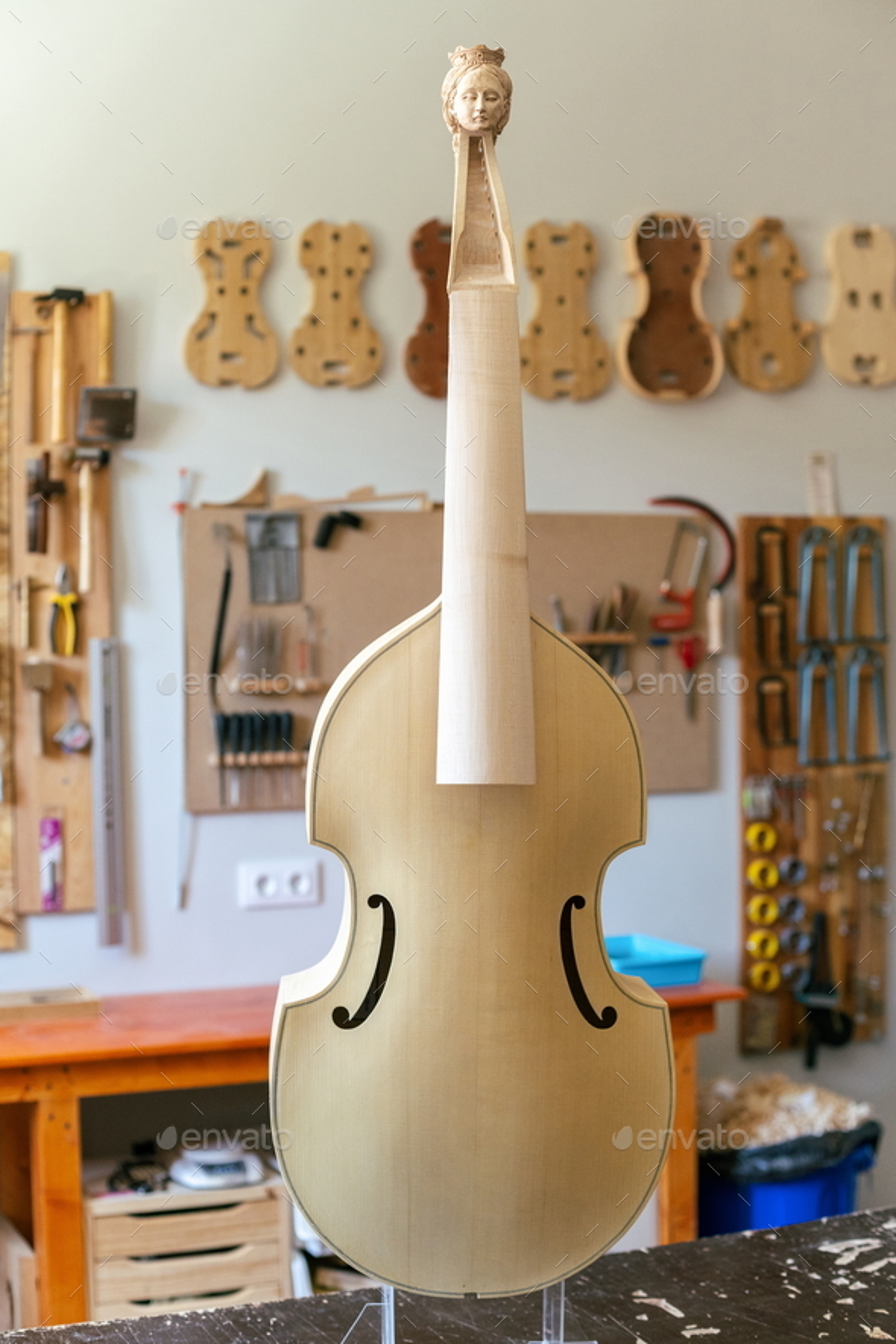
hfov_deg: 27.0
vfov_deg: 39.6
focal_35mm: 50
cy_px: 672
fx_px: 1867
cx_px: 448
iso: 1600
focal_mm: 50
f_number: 3.2
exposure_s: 1/200
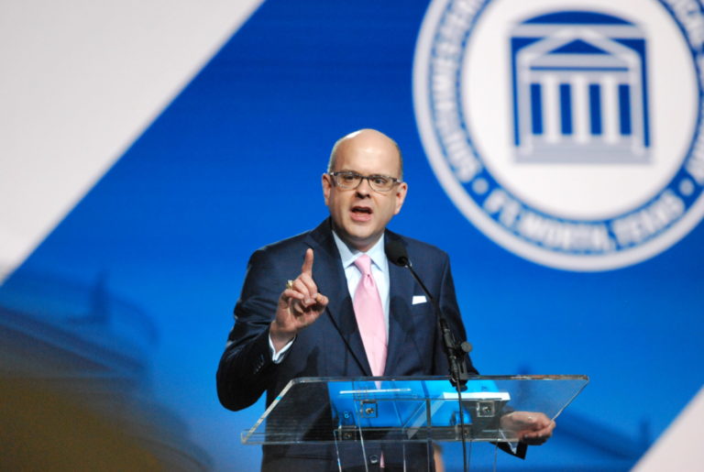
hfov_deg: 7.8
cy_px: 236
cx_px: 352
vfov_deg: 5.3
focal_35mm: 262
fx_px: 5142
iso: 1600
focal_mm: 175
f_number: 2.8
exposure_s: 1/320
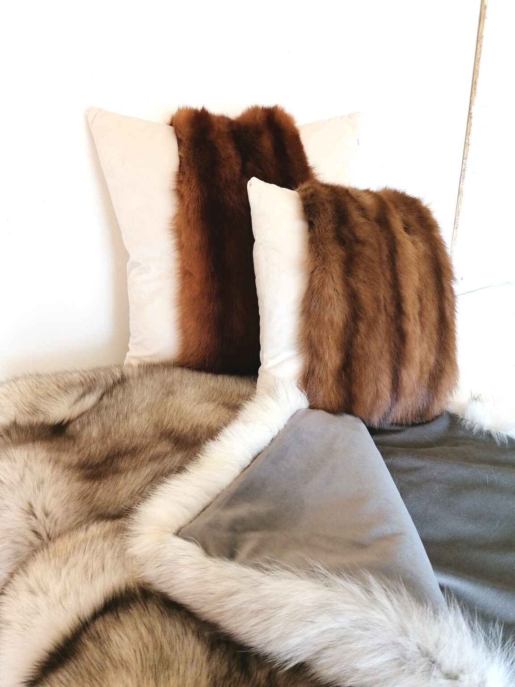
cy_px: 344
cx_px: 258
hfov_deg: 51.4
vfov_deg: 65.3
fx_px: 536
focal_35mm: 27
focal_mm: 4.75
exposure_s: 1/50
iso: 80
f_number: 1.8
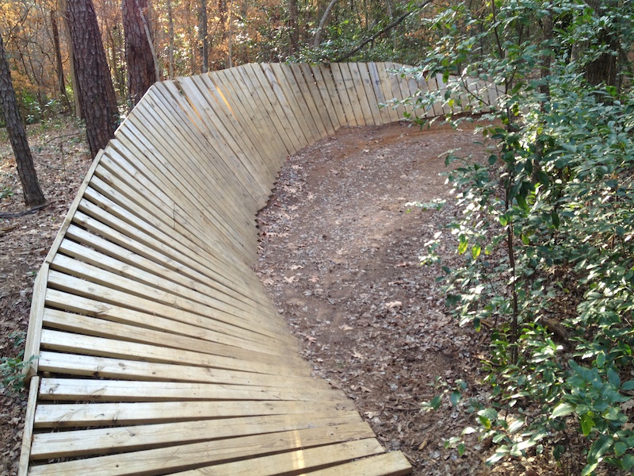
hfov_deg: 52.6
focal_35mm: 35
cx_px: 317
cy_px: 238
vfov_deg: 40.7
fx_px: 641
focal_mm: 4.28
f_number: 2.4
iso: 64
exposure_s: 1/40
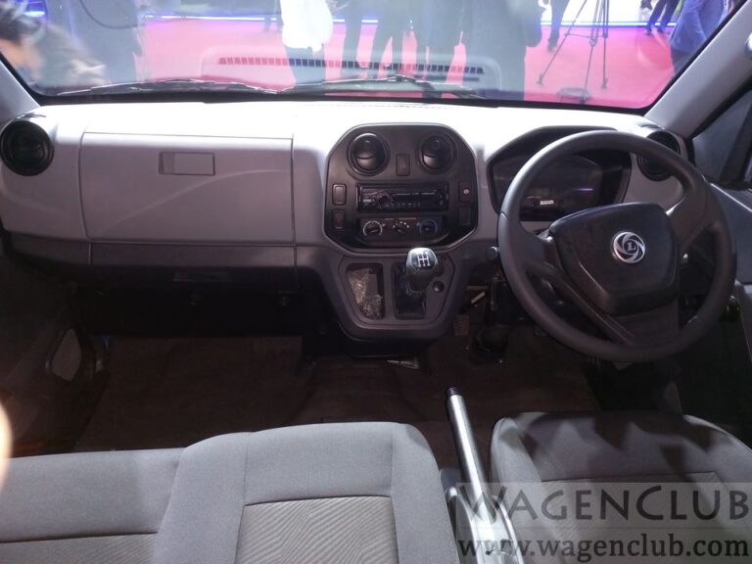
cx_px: 376
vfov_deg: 54.9
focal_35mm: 25
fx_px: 543
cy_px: 282
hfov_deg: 69.4
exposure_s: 1/33.3
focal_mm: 4.6
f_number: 1.8
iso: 400
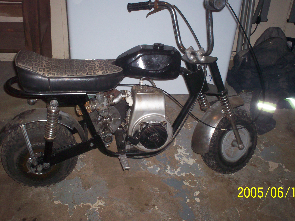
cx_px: 149
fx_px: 358
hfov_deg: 44.8
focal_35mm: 42
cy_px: 98
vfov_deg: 34.3
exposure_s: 1/60
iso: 140
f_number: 4.5
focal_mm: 6
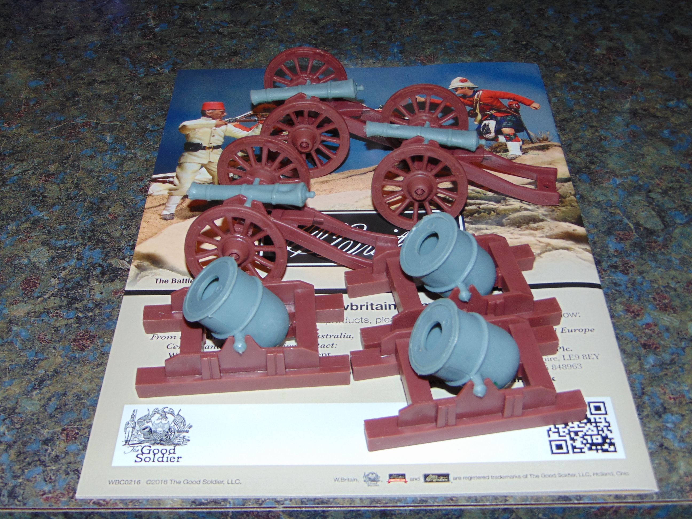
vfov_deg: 29.1
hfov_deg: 38.2
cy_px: 260
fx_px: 1000
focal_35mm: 50
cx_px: 346
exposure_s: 1/60
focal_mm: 9
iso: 80
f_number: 3.5
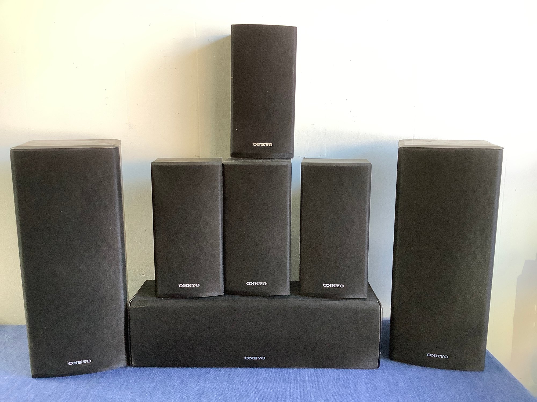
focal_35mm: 31
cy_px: 201
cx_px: 268
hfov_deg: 58.4
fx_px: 481
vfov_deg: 45.4
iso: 160
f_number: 2.4
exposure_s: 1/60
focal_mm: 3.3
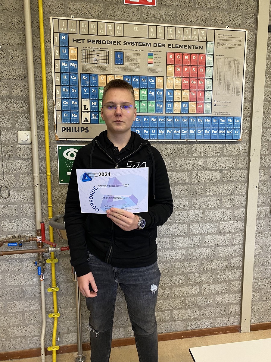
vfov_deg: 67.3
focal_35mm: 26
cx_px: 136
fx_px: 271
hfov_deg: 53.1
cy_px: 181
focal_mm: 4.25
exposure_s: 1/50
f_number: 1.8
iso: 80
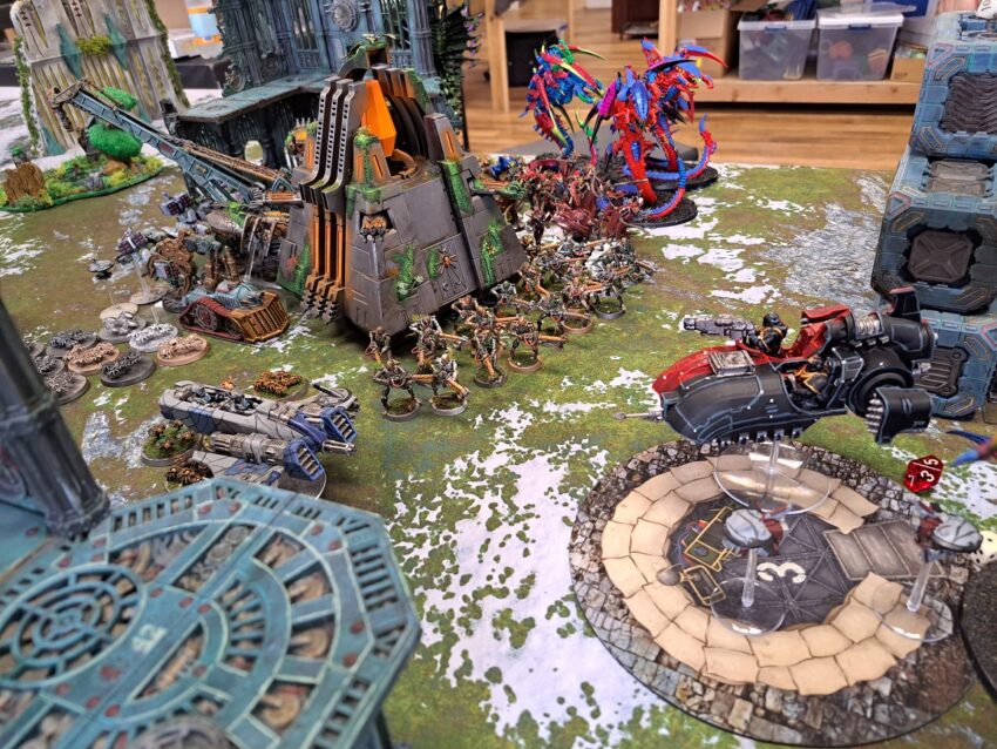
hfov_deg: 71.6
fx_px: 691
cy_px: 374
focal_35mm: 24
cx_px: 498
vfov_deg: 56.8
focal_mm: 5.23
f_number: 1.8
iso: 200
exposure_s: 1/60
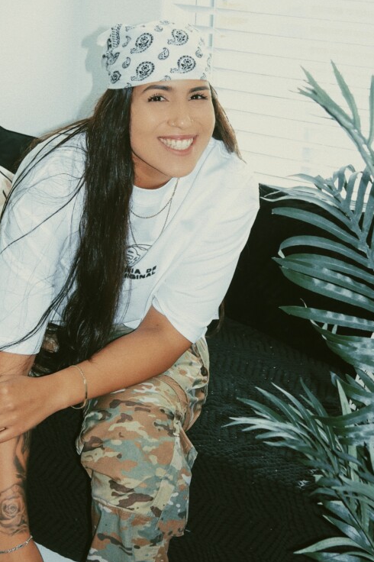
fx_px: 905
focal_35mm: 58
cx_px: 148
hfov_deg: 23.3
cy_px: 221
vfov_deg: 34.4
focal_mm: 28
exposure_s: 1/80
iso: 400
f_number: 4.5
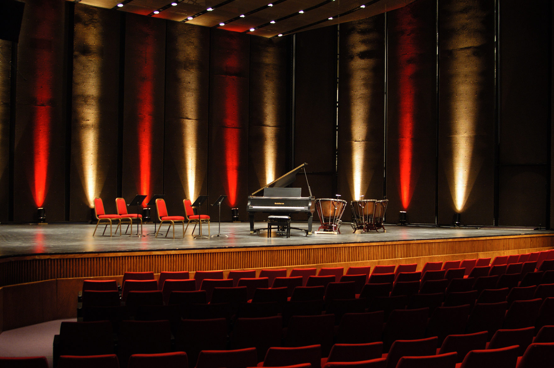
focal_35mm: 45
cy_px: 184
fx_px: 692
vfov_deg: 29.8
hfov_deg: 43.6
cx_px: 277
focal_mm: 30
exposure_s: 1/5
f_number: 5
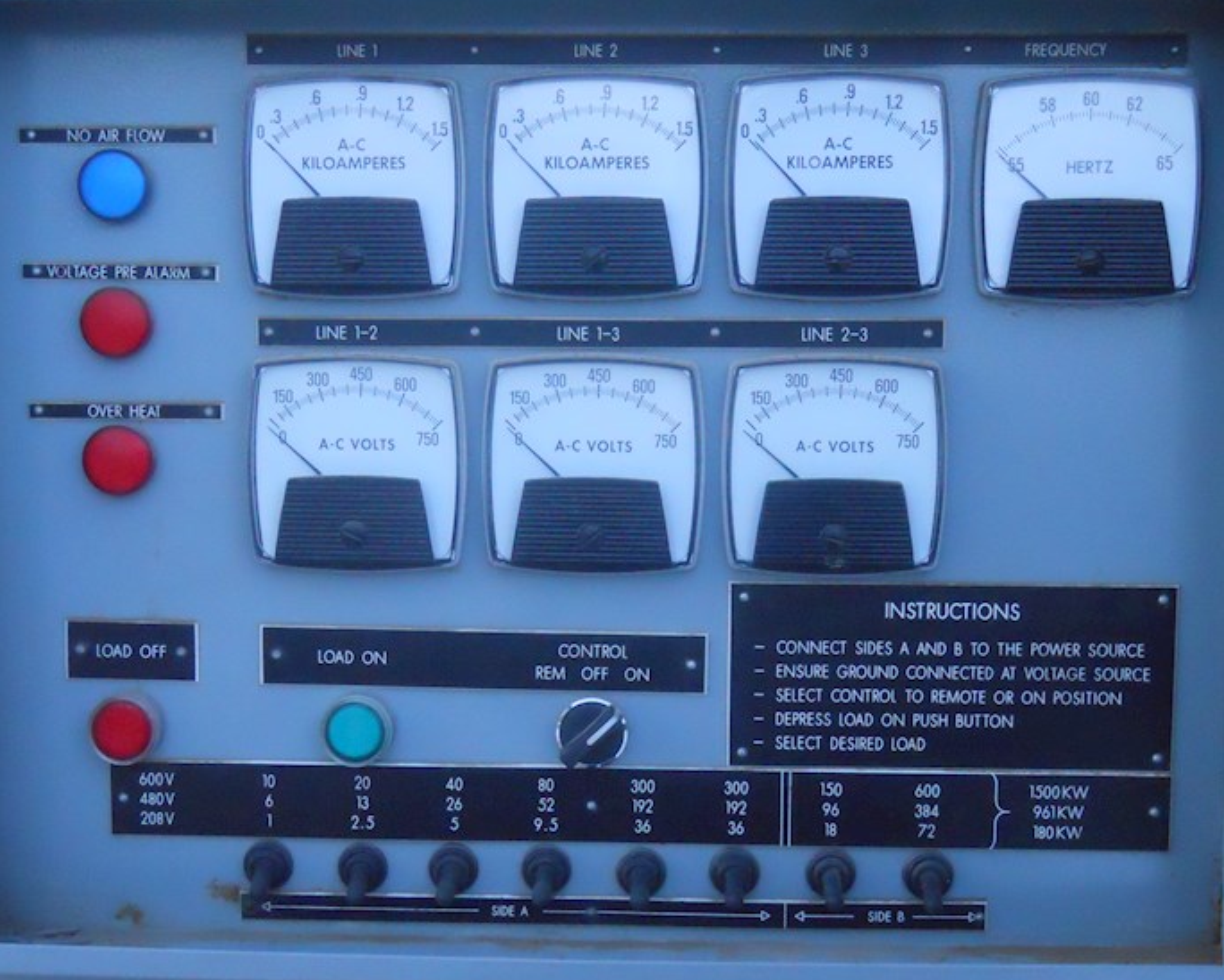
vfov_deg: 30.9
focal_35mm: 49
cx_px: 608
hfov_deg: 38.0
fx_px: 1776
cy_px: 495
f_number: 3.4
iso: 800
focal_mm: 8.3
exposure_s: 1/80
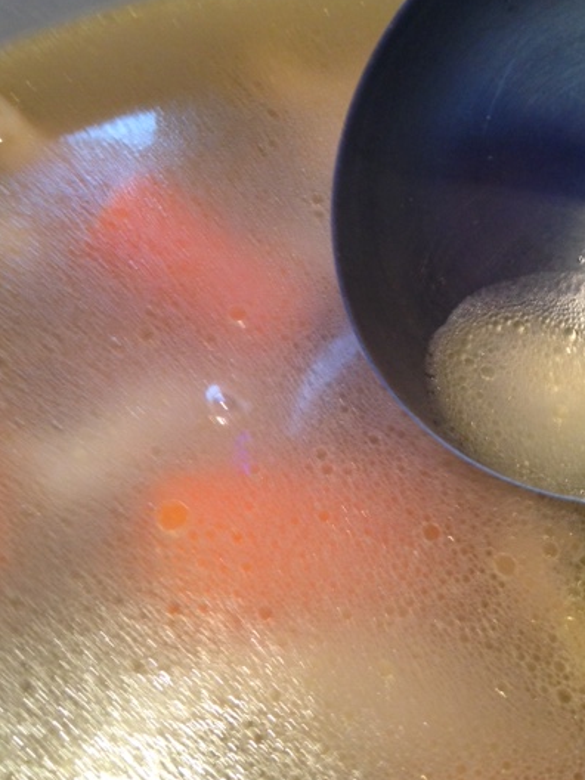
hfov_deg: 35.9
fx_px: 901
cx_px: 328
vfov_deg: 46.8
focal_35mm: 40
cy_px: 359
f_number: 2.4
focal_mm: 4.12
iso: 160
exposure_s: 1/20
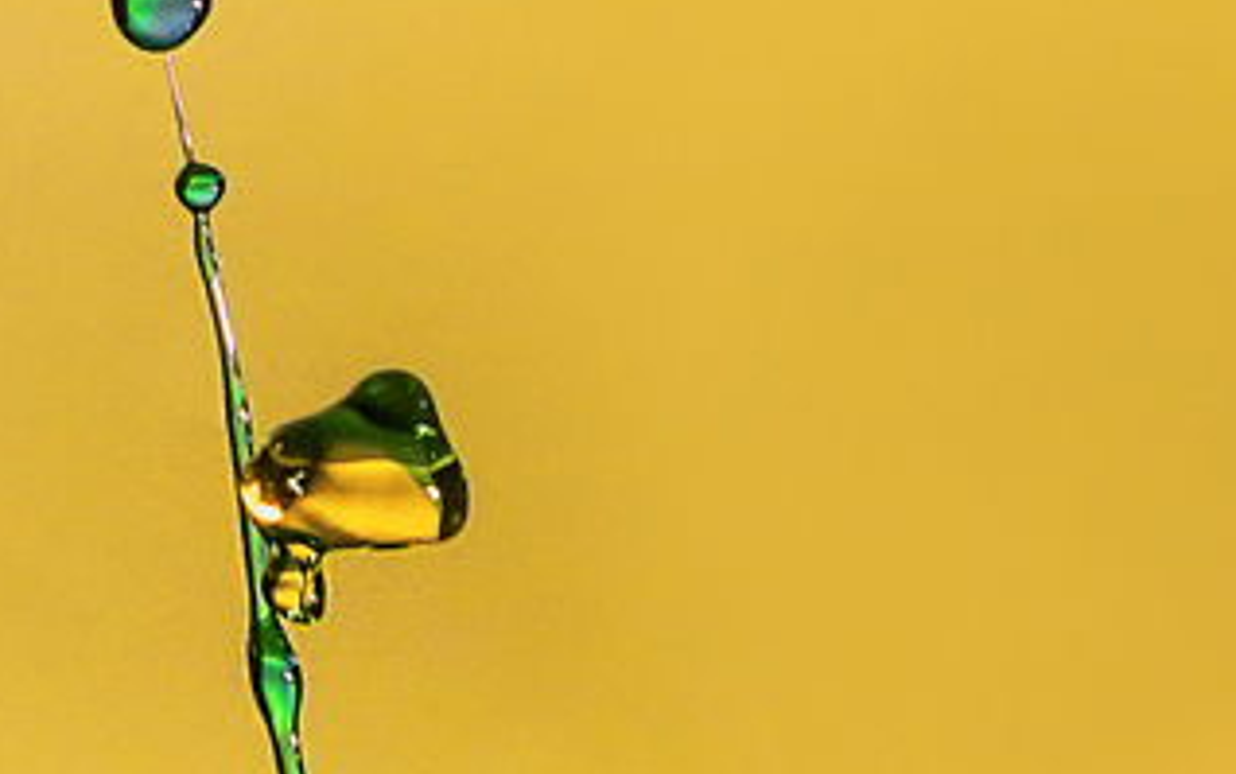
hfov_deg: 4.8
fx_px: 14885
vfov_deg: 3.0
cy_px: 1237
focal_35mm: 442
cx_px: 315
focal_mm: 85
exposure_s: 1/60
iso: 640
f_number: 20
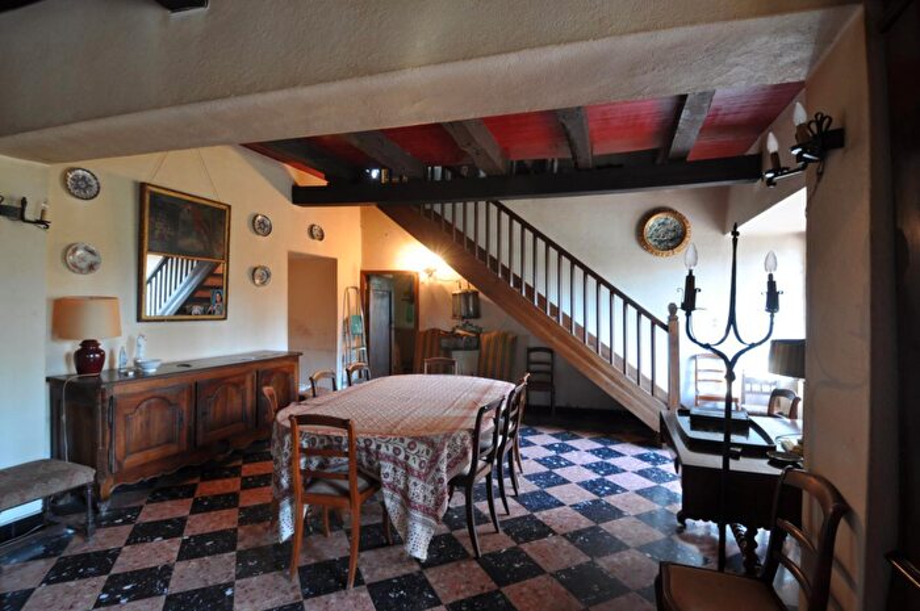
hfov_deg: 90.1
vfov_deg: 67.3
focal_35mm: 18
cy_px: 306
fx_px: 459
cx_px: 460
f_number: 11
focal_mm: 12
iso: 200
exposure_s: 2.5
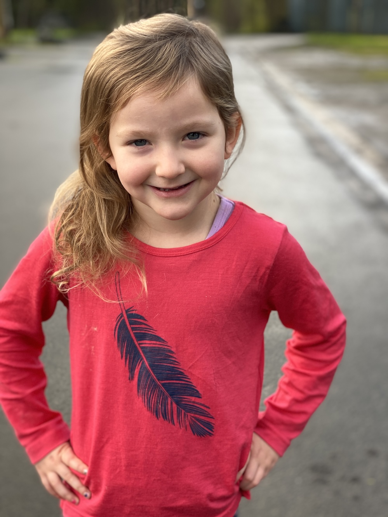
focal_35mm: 52
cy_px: 258
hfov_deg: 28.0
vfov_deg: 36.8
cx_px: 194
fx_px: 777
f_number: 2
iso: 32
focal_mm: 6
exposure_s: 1/122
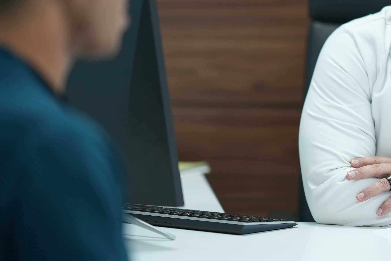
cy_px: 50
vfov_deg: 9.3
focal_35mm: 147
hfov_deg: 13.9
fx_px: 1597
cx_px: 325
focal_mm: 85
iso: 500
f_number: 1.4
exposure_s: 1/100
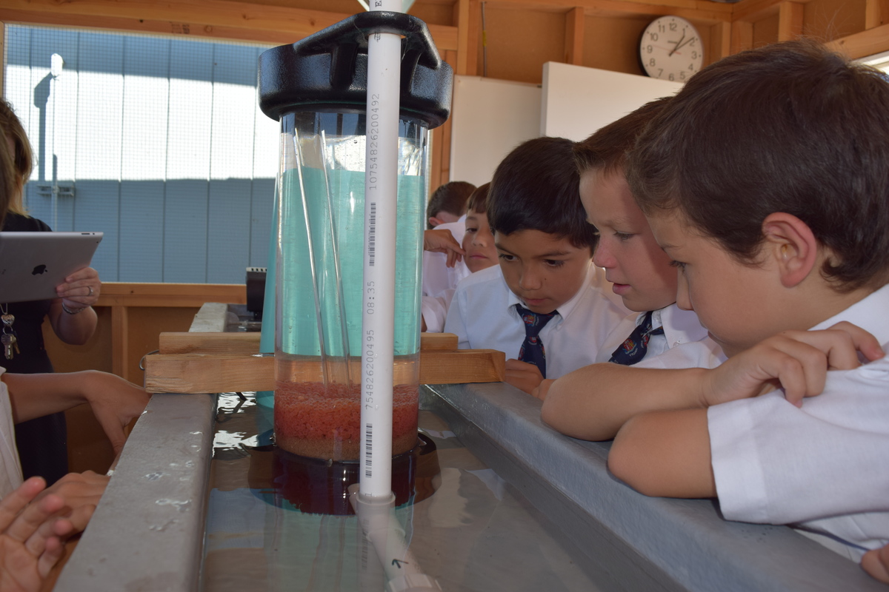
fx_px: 667
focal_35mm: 27
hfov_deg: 67.4
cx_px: 444
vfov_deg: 47.9
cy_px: 296
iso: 110
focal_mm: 18
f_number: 5.6
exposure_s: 1/125
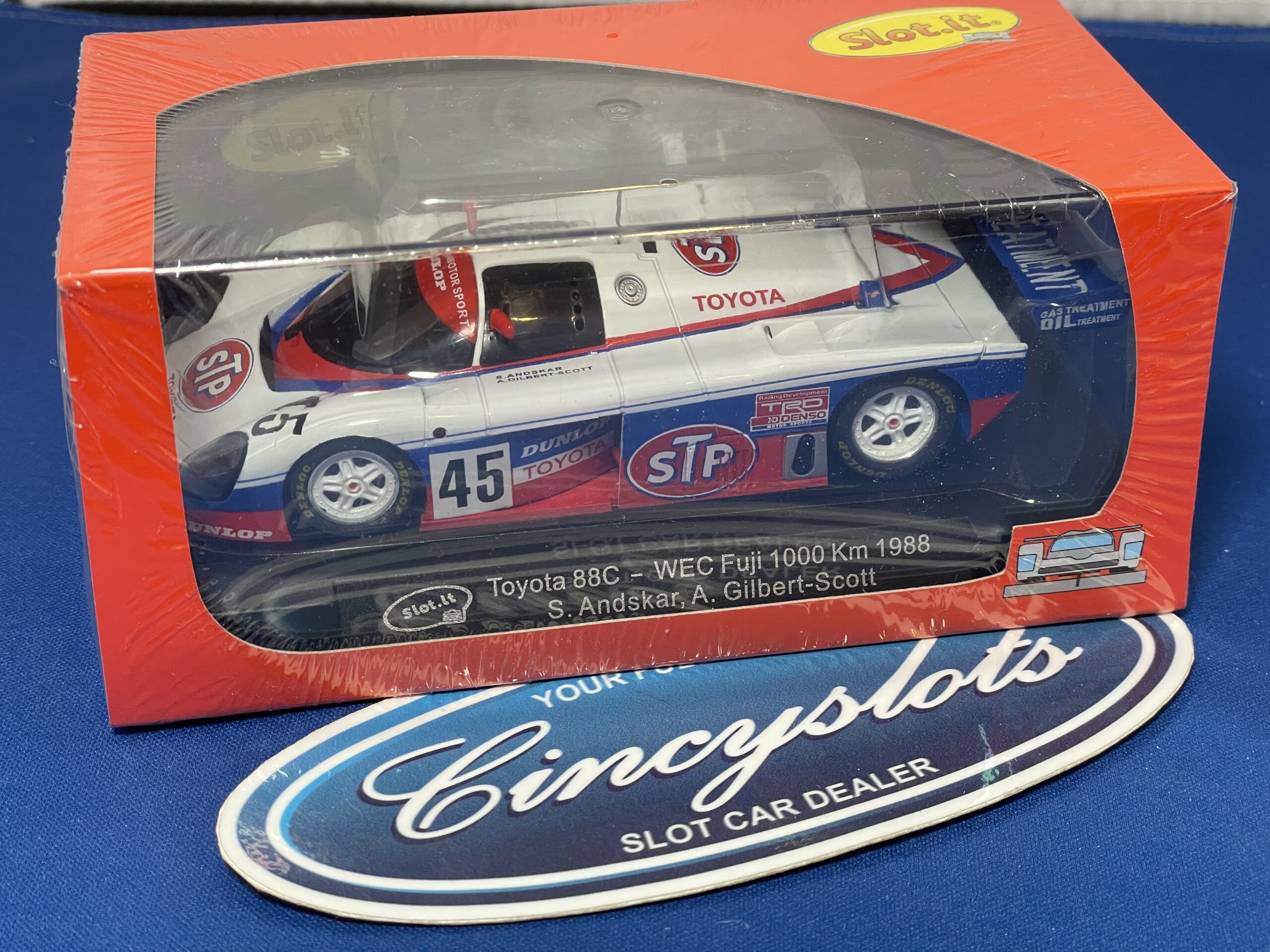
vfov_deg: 28.0
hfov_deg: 36.8
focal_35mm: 52
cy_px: 476
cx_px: 635
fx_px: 1908
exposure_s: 1/120
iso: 160
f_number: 2
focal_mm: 6
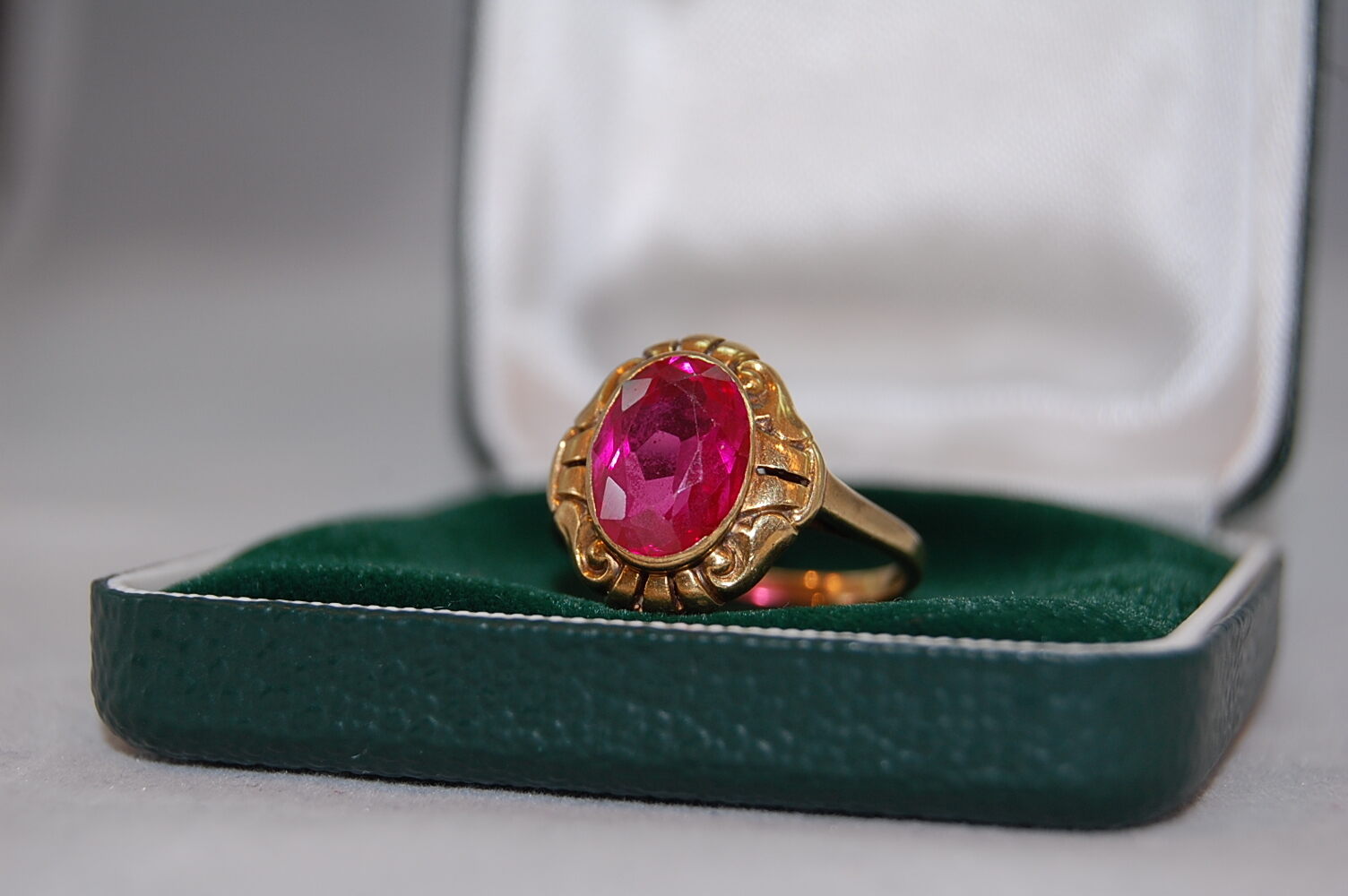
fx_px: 3086
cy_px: 448
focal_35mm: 82
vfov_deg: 16.5
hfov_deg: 24.6
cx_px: 674
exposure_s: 1/60
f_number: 5.6
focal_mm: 55
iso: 280
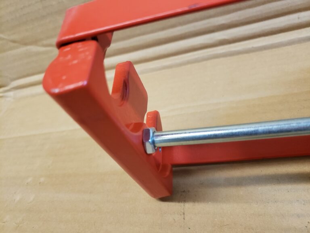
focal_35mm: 26
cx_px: 155
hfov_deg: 67.3
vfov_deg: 53.1
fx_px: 233
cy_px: 116
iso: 250
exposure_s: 1/24
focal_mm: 4.3
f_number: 1.5
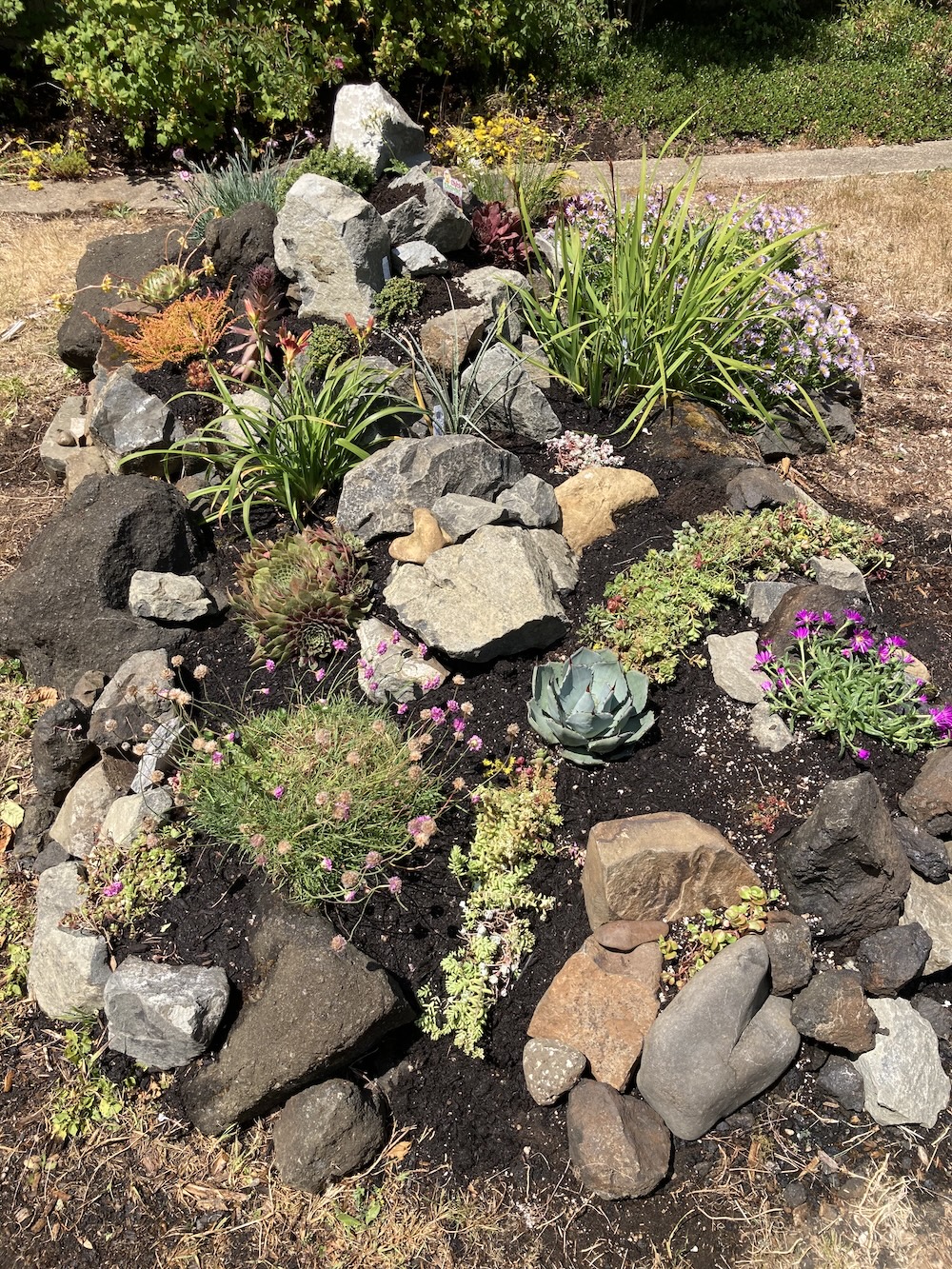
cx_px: 476
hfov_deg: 49.8
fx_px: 1027
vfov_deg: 63.4
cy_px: 634
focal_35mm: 28
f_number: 1.8
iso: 20
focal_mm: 3.99
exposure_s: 1/1263
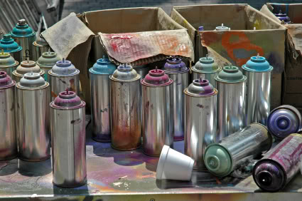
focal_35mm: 105
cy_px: 100
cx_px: 151
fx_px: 879
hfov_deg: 19.5
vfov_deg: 13.0
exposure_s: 1/400
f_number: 10
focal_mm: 70
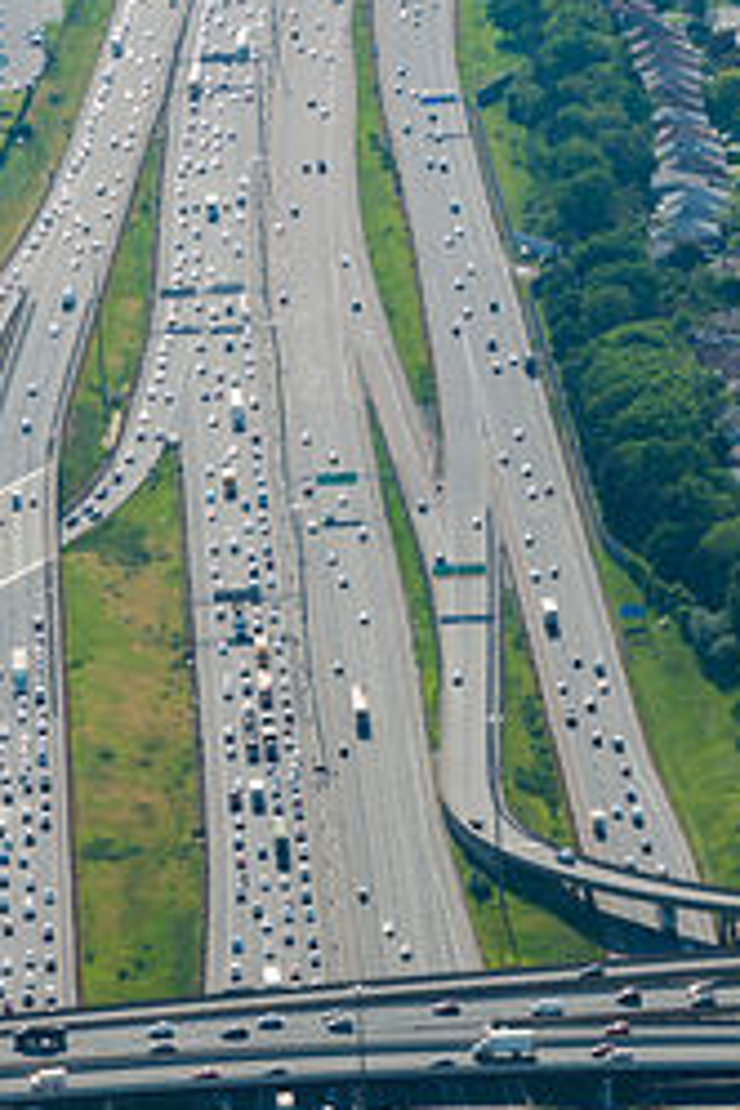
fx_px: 8170
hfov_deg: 5.2
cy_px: 1213
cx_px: 238
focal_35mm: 265
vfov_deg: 7.7
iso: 400
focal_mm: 110
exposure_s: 1/1000
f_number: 9
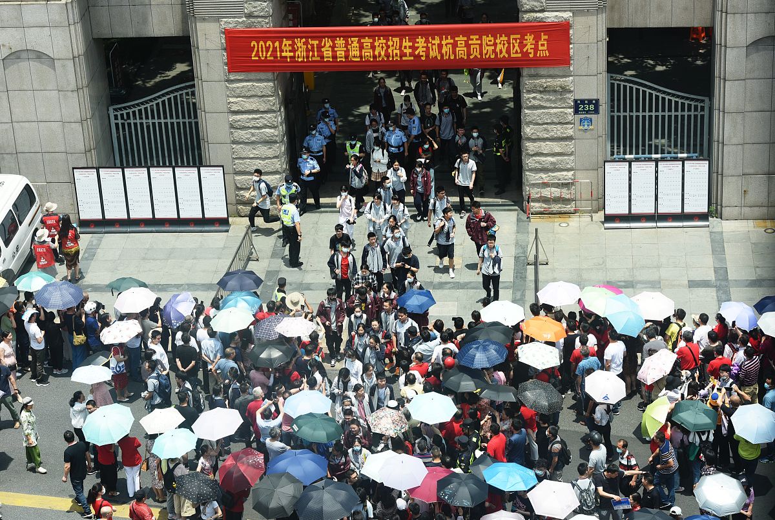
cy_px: 260
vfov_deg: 14.5
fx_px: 2050
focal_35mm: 95
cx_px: 388
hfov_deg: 21.4
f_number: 9
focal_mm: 95
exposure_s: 1/200
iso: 100
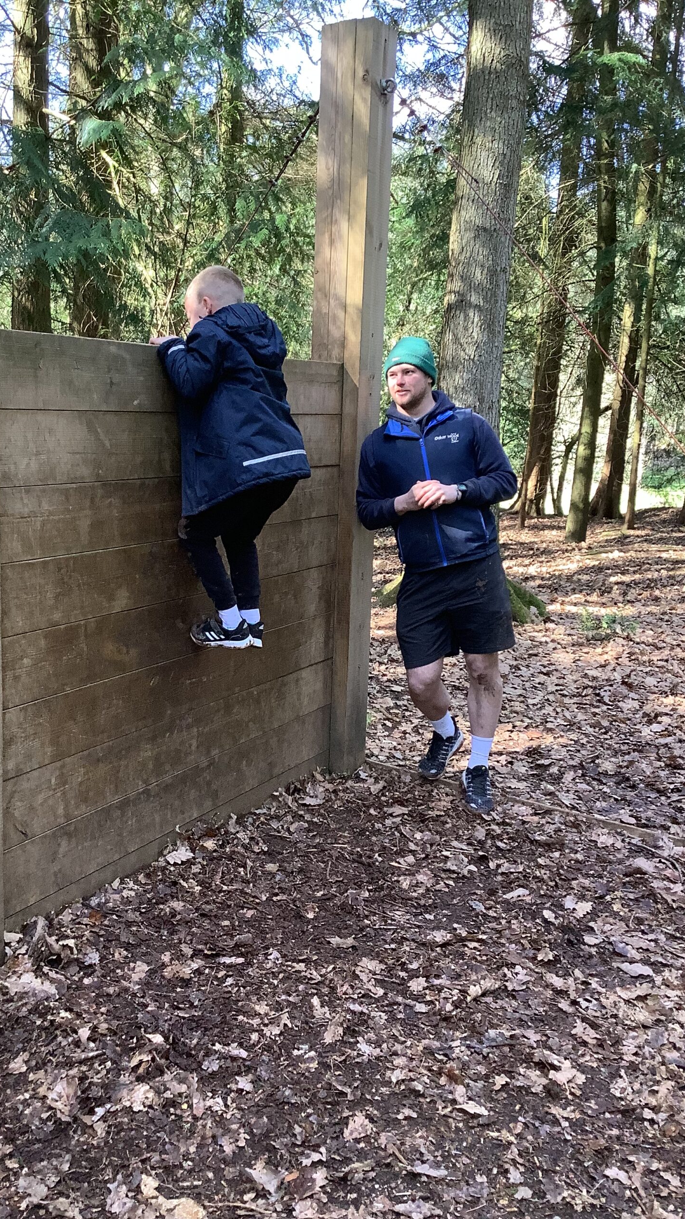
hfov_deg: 34.5
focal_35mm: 34
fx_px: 1098
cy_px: 613
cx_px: 274
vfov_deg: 58.0
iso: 64
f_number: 2.4
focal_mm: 3.3
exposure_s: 1/100
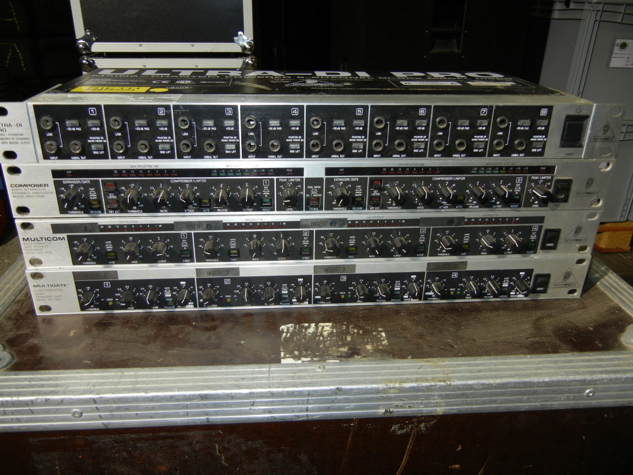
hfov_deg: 60.0
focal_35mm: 30
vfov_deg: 46.8
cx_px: 316
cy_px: 238
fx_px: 549
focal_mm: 5.4
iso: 200
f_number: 3.5
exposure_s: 1/30
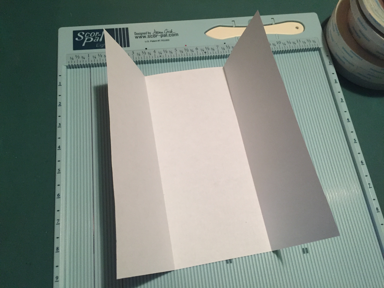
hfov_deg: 61.7
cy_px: 144
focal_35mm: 29
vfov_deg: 48.2
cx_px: 192
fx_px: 322
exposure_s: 1/30
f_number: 2.2
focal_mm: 4.15
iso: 250
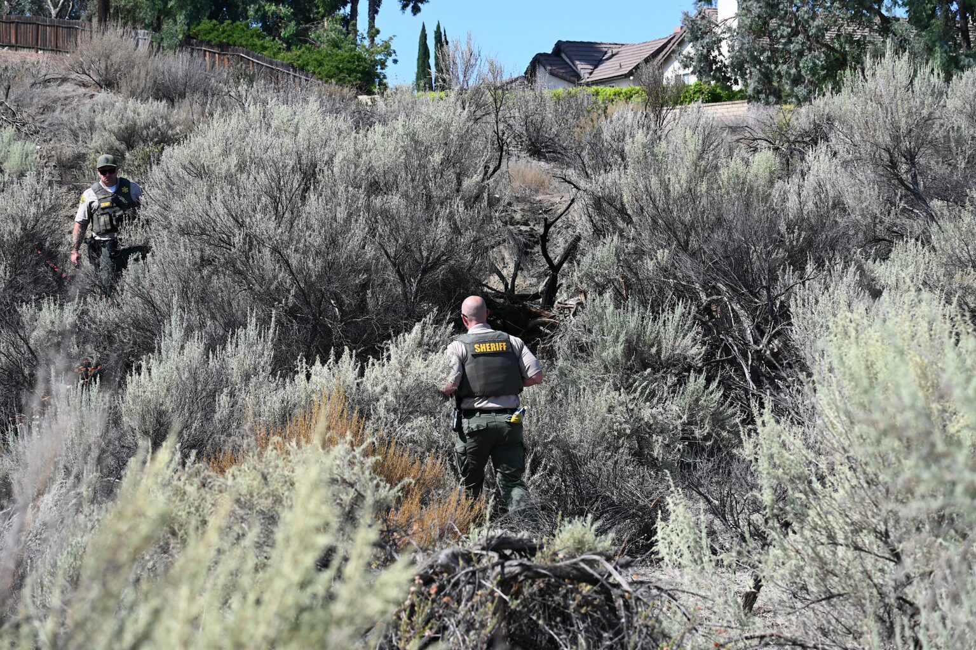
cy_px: 325
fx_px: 3131
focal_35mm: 116
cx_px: 488
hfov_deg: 17.7
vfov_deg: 11.9
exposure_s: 1/400
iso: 100
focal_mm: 77
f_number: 7.1
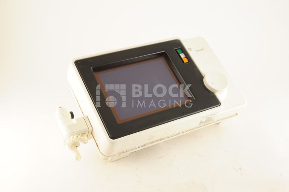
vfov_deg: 26.9
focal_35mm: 50
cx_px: 144
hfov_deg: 39.6
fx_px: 401
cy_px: 96
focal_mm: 50
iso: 1600
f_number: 13
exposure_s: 1/125
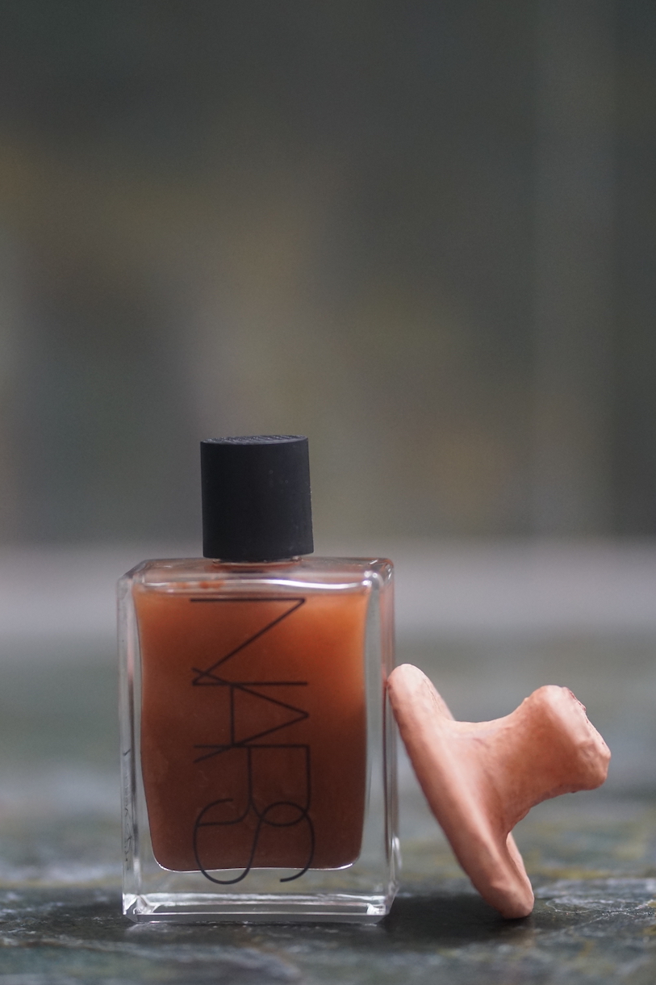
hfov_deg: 12.8
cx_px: 275
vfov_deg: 19.1
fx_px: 2925
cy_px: 480
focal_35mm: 107
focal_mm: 85
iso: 1600
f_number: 2
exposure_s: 1/160
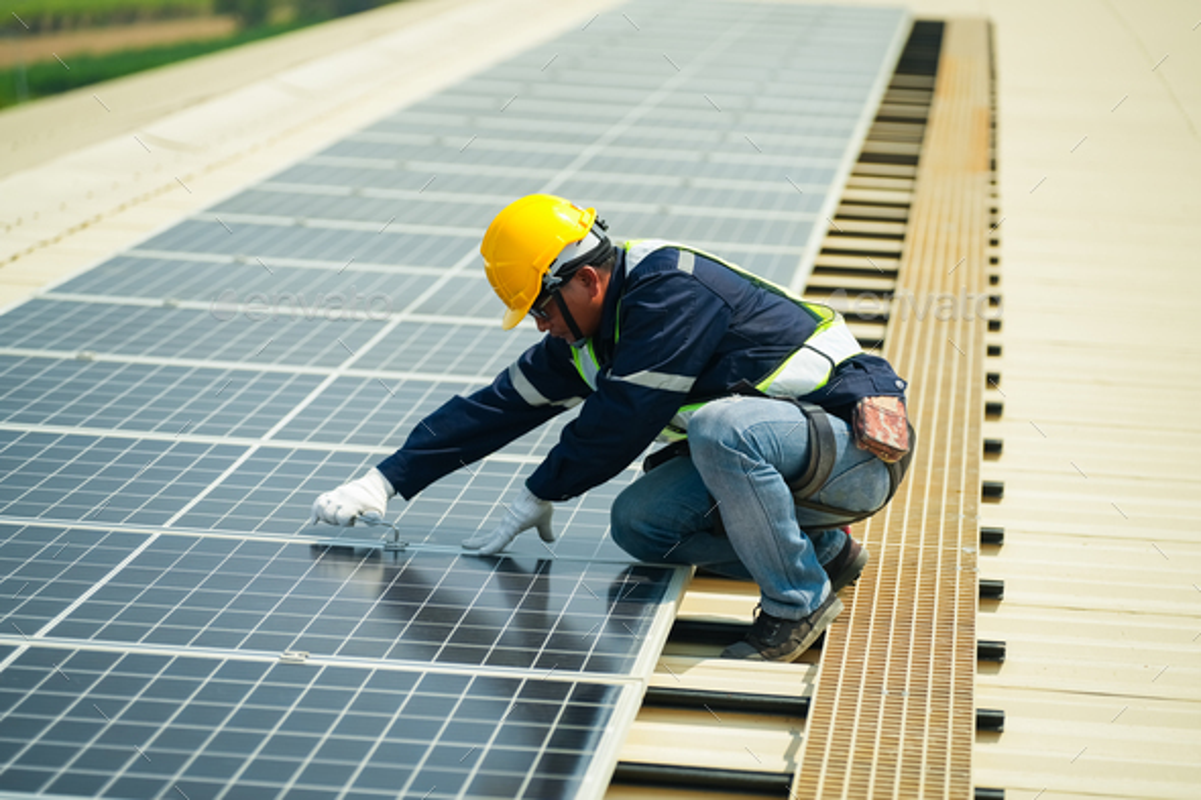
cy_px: 400
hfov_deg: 18.6
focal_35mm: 110
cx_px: 600
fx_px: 3668
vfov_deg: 12.4
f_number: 2.8
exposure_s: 1/1025
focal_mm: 110
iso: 160
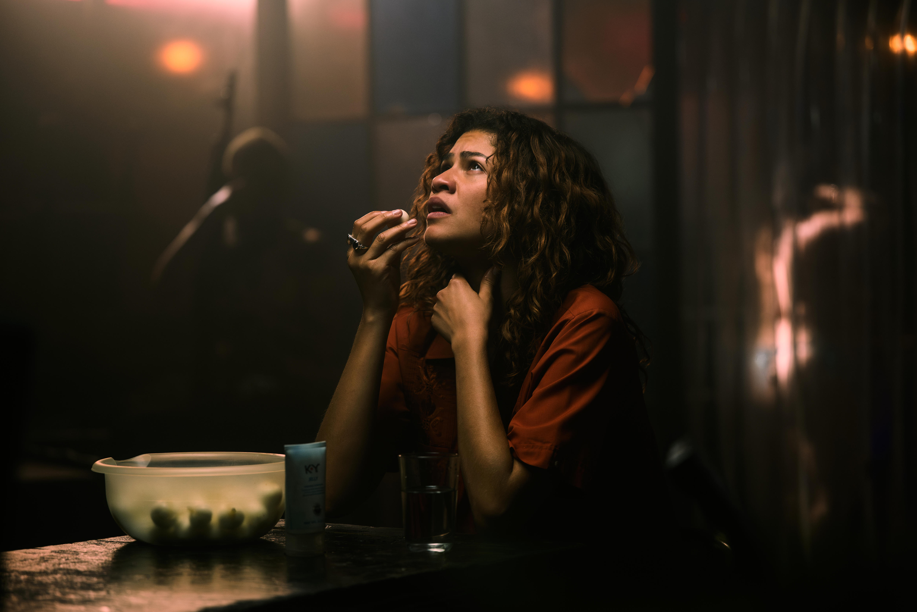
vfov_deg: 14.7
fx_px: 2369
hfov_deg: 21.9
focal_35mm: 93
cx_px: 458
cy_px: 306
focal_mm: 93
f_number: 2.8
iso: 1600
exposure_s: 1/800
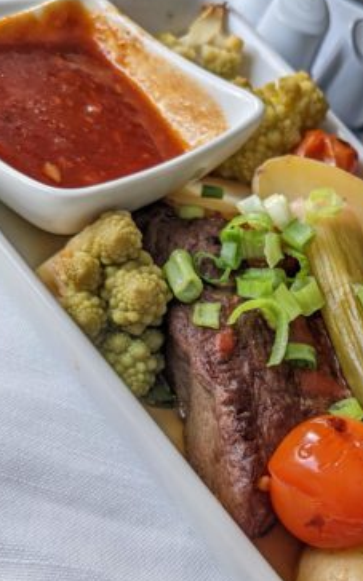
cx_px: 312
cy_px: 316
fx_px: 761
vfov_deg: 41.8
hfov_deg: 26.1
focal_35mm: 48
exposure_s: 1/120
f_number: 1.73
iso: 96
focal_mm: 4.38
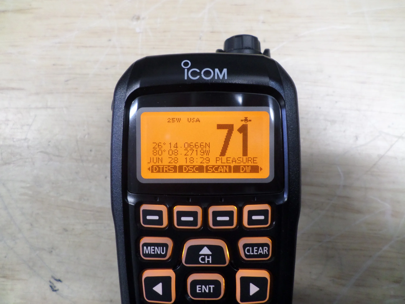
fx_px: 292
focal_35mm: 25
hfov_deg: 69.4
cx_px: 202
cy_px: 152
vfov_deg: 54.9
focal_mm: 4.5
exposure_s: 1/30
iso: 200
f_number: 2.5
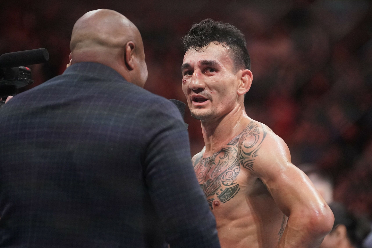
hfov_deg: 10.4
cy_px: 124
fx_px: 2037
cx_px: 186
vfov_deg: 7.0
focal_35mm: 197
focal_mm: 197
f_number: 2.8
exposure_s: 1/1600
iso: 5000
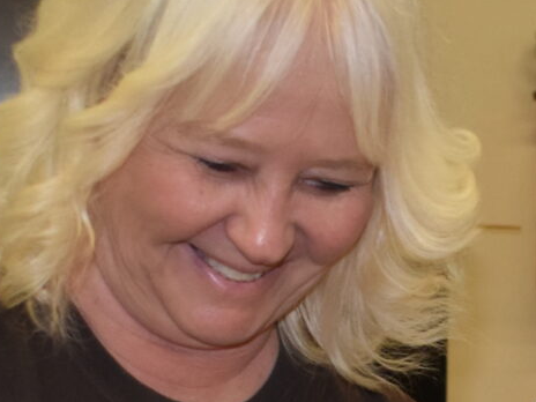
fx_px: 2462
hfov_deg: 12.3
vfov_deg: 9.1
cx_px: 538
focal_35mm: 159
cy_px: 595
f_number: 3.5
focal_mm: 20
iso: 800
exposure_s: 1/160
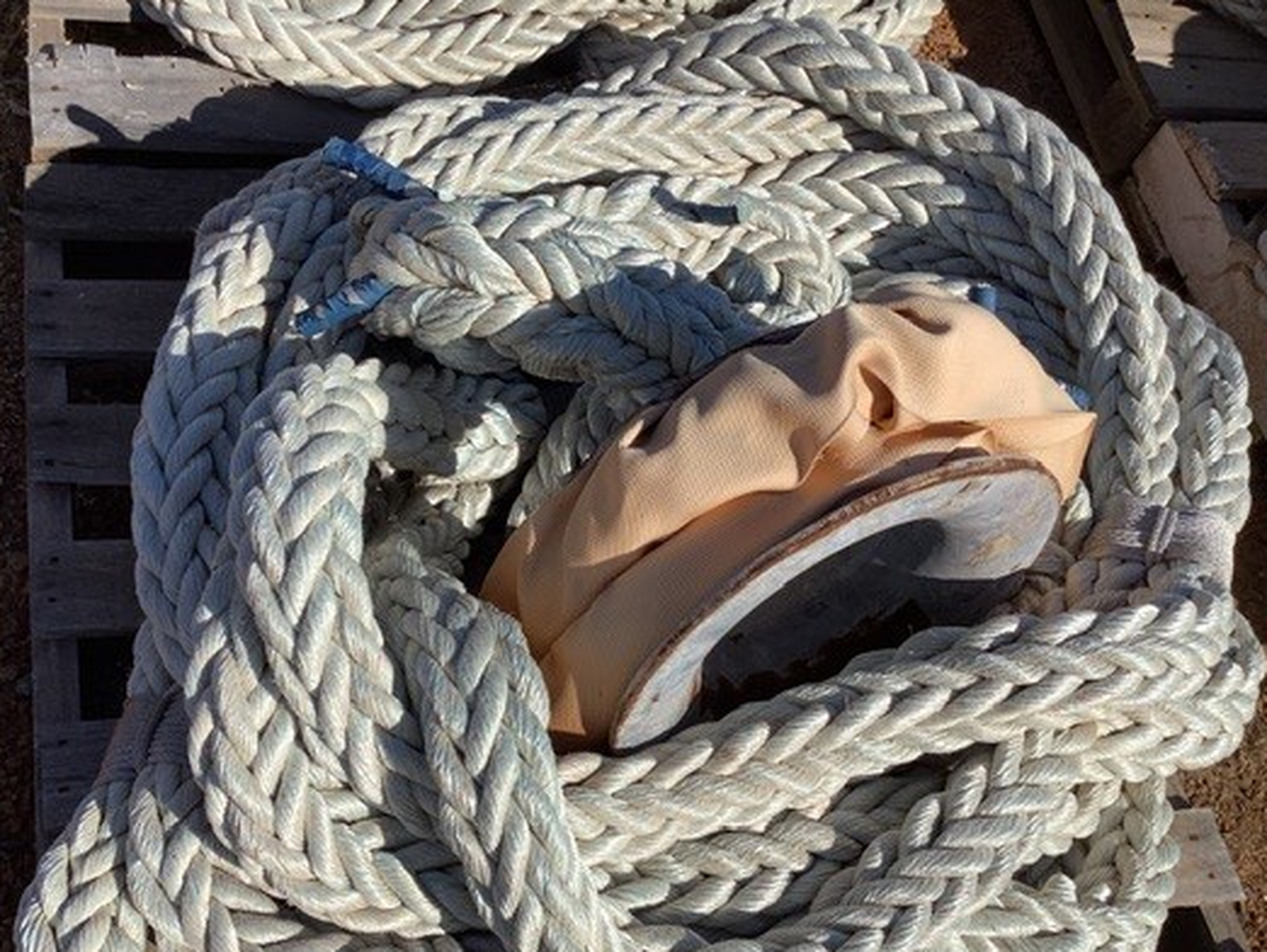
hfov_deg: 48.8
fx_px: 1391
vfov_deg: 37.6
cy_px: 568
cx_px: 541
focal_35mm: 38
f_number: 2.4
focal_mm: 3.3
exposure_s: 1/2469
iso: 25
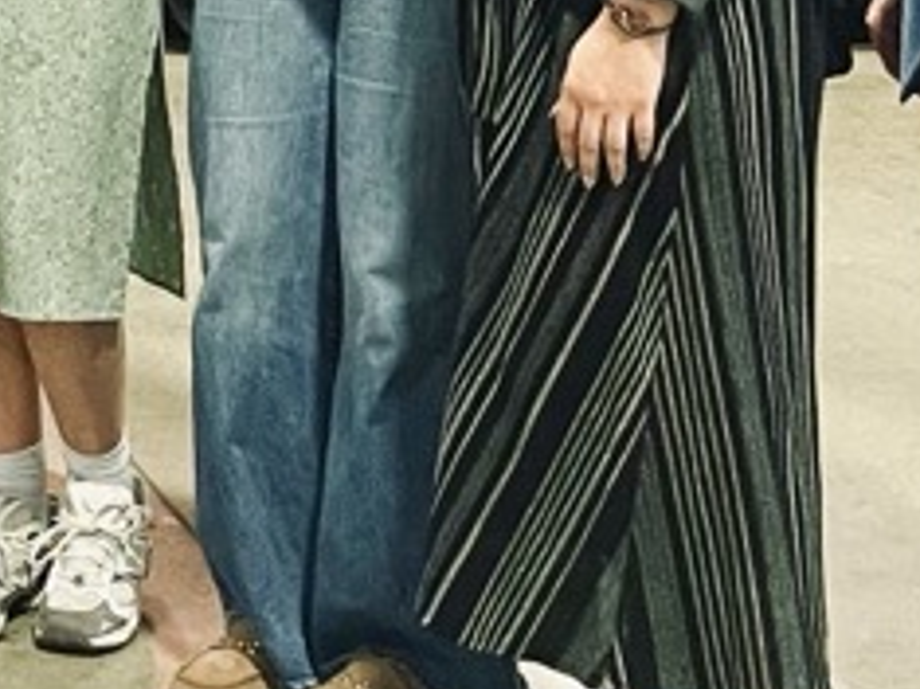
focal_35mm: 136
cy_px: -763
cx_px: -861
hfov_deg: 12.8
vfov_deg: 10.0
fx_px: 3613
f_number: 1.6
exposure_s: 1/60
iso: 160
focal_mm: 5.1
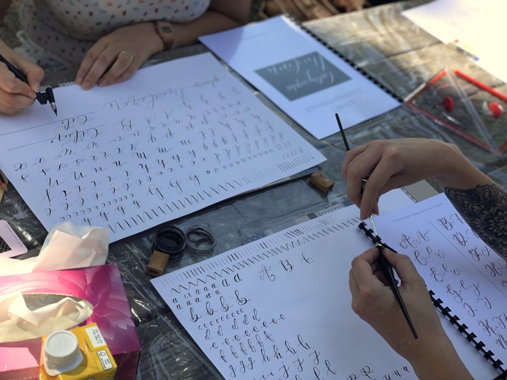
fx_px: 762
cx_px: 254
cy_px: 190
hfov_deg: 36.8
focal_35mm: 52
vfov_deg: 28.0
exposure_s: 1/457
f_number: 2.4
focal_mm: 6
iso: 16
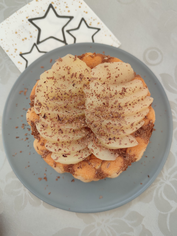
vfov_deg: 71.6
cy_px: 118
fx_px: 164
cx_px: 88
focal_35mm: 24
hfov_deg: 56.8
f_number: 1.69
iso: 50
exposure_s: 1/168
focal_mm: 6.72
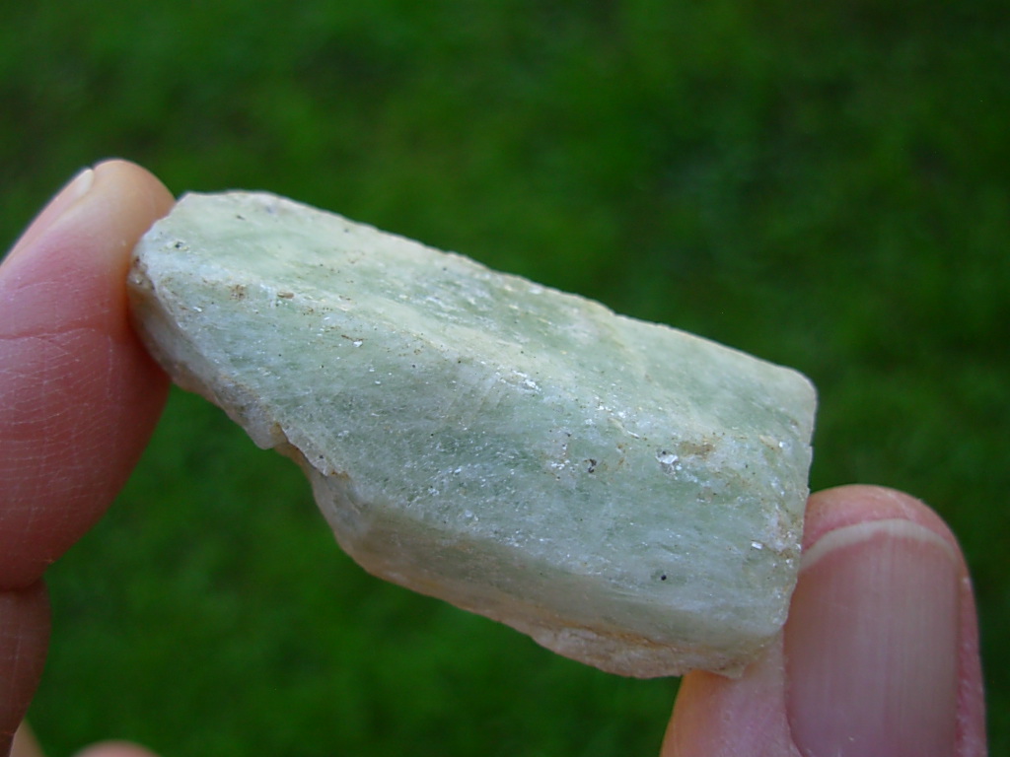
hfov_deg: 49.0
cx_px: 505
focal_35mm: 38
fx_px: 1109
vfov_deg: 37.7
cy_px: 378
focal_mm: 6.3
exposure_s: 1/161
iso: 50
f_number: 2.9
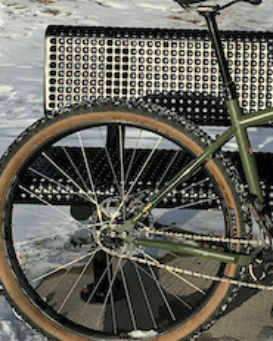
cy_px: 131
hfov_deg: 16.7
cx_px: 326
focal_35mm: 88
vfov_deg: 21.7
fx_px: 888
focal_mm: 4.25
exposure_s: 1/2915
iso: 25
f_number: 1.8
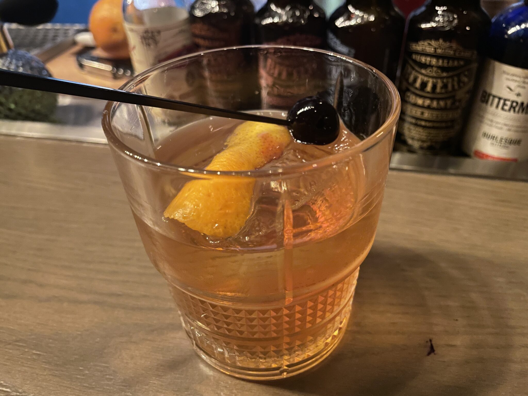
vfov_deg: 53.1
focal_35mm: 26
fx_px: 397
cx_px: 264
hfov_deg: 67.3
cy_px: 198
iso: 500
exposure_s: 1/10
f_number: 1.6
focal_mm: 4.2
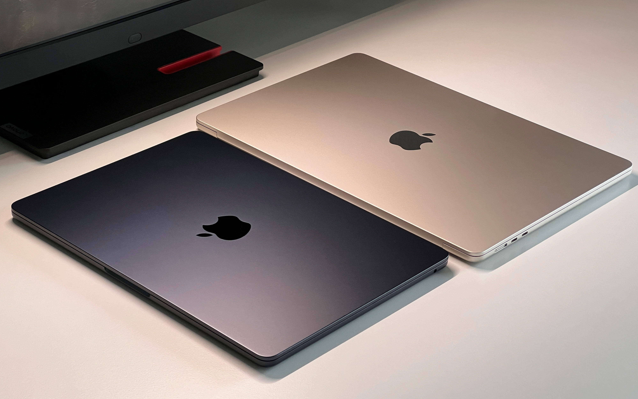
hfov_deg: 25.2
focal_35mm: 82
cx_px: 319
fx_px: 1426
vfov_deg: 15.9
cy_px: 198
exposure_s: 1/60
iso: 250
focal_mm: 9
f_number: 2.8
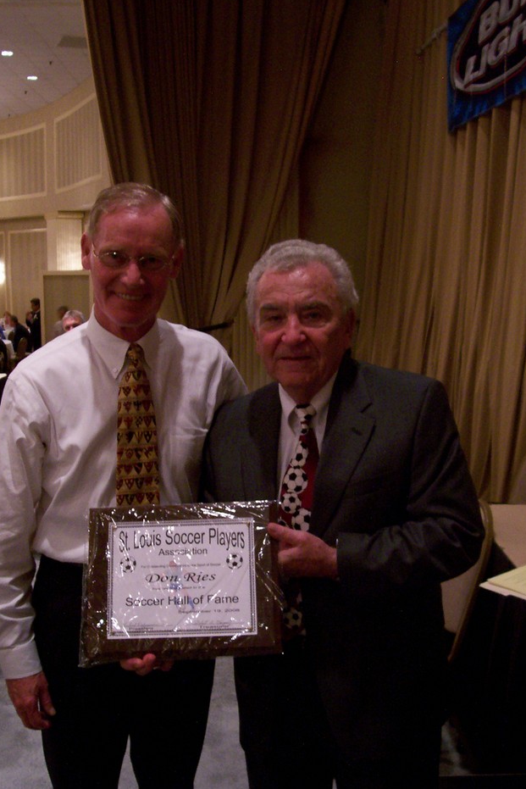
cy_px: 423
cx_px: 255
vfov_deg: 47.4
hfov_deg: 32.6
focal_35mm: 41
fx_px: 898
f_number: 2.7
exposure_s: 1/8
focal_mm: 5.6
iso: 160
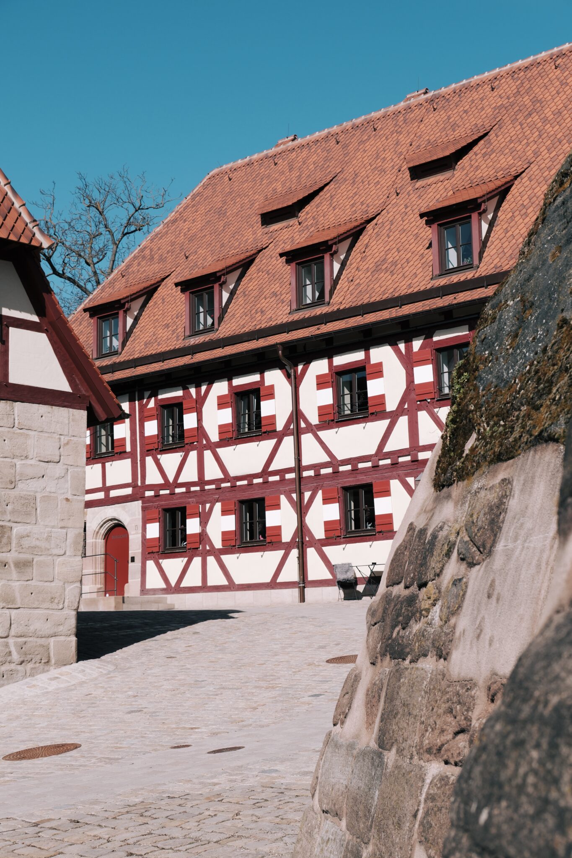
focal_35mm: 53
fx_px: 1263
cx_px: 286
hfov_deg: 25.5
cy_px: 429
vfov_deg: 37.5
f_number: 5
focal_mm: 35.5
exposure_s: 1/850
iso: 125
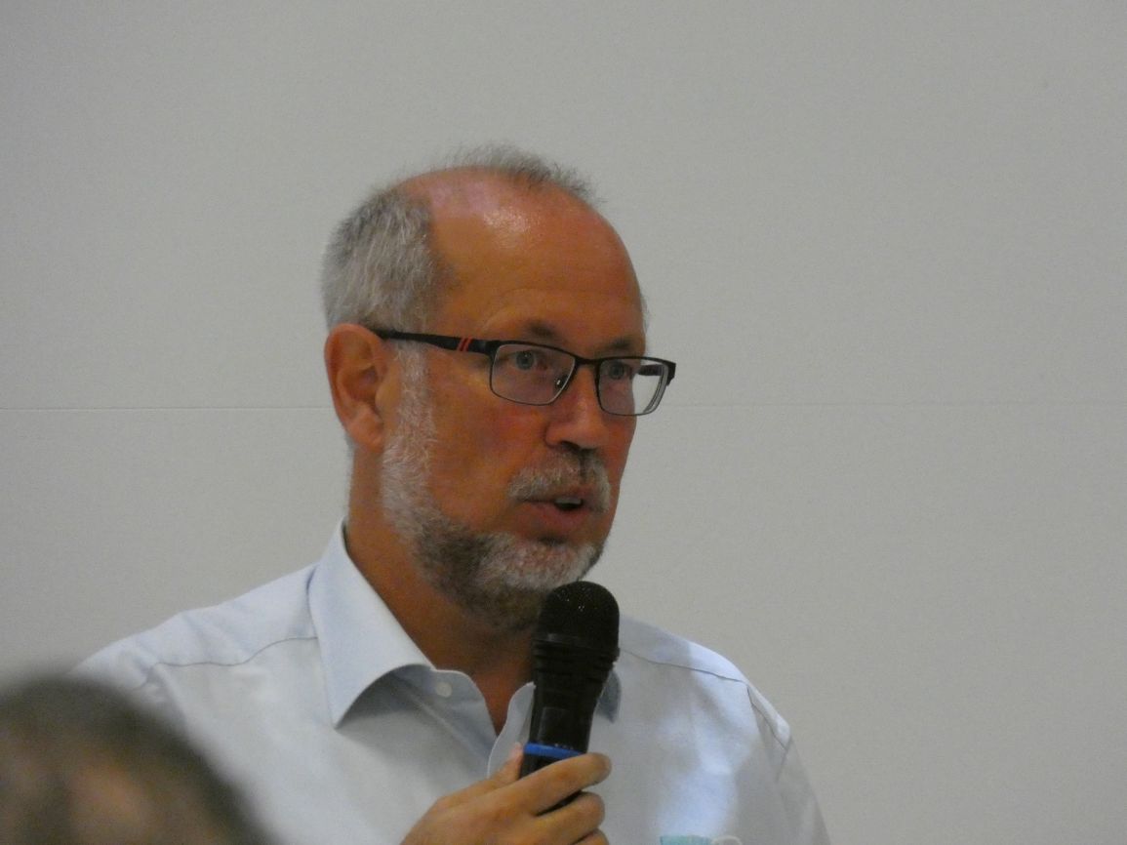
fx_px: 20900
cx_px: 564
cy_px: 422
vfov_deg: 2.3
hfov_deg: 3.1
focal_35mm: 642
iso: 1600
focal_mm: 115
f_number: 5.6
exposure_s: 1/60
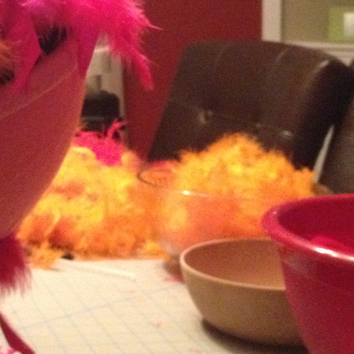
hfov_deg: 19.2
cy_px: 29
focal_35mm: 86
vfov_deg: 19.8
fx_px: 995
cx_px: -47
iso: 800
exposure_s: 1/15
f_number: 2.4
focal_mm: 4.28
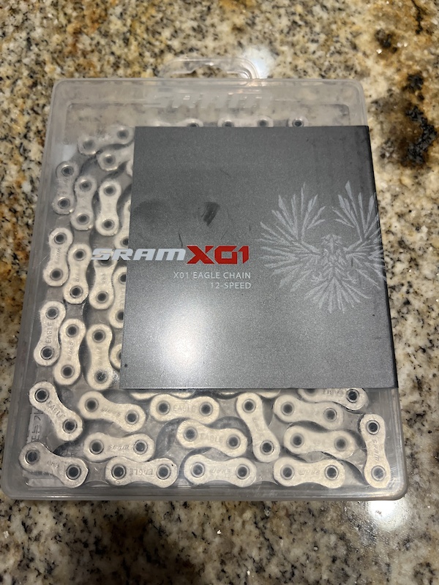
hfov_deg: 53.1
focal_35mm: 26
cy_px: 292
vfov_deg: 67.3
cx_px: 220
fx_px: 440
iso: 50
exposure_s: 1/120
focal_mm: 5.1
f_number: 1.6
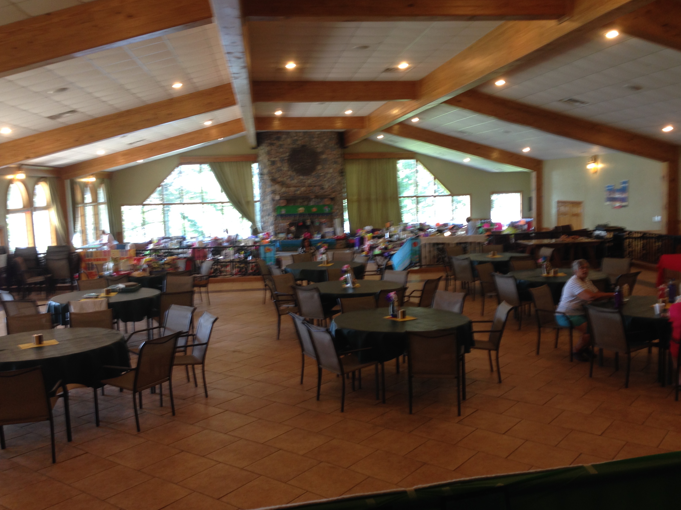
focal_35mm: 35
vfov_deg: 40.7
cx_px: 343
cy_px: 257
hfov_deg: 52.6
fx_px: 689
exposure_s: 1/20
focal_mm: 4.12
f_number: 2.4
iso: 50
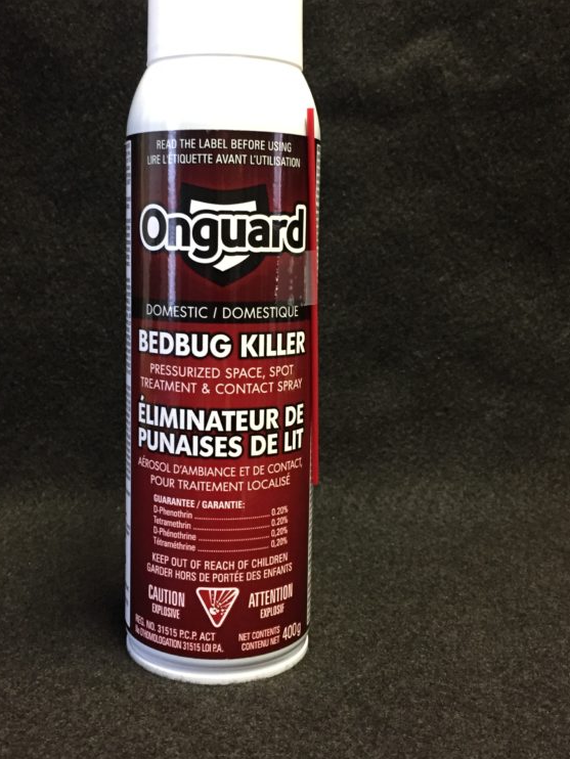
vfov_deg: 46.7
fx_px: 878
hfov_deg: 35.9
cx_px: 250
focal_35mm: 40
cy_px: 326
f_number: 2.2
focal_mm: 4.15
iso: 250
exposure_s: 1/17
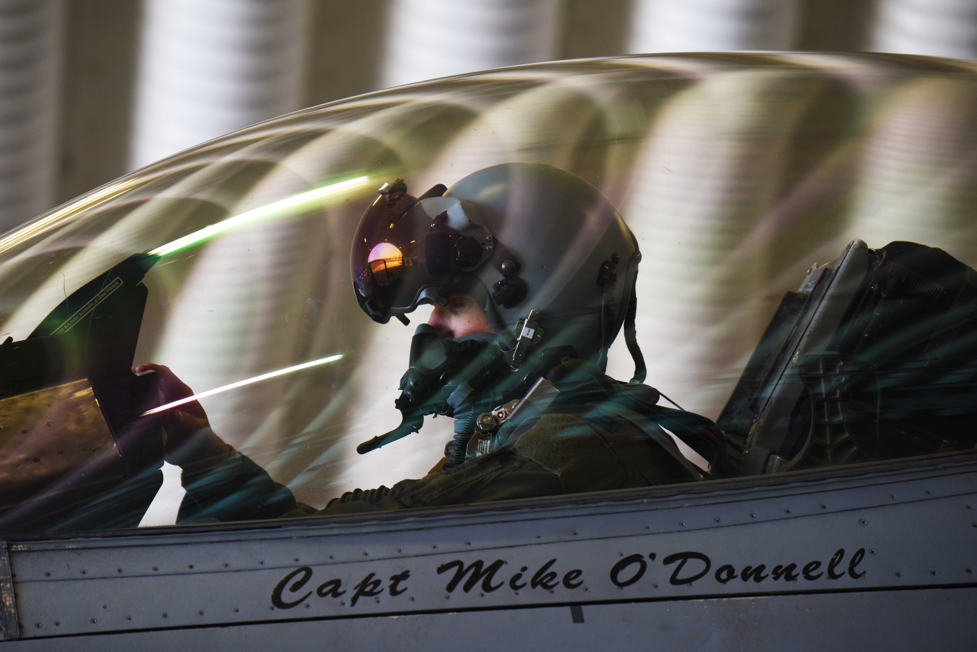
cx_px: 488
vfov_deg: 4.7
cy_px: 326
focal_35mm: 290
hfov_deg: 7.1
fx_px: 7872
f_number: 5.6
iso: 1000
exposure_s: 1/160
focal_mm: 290
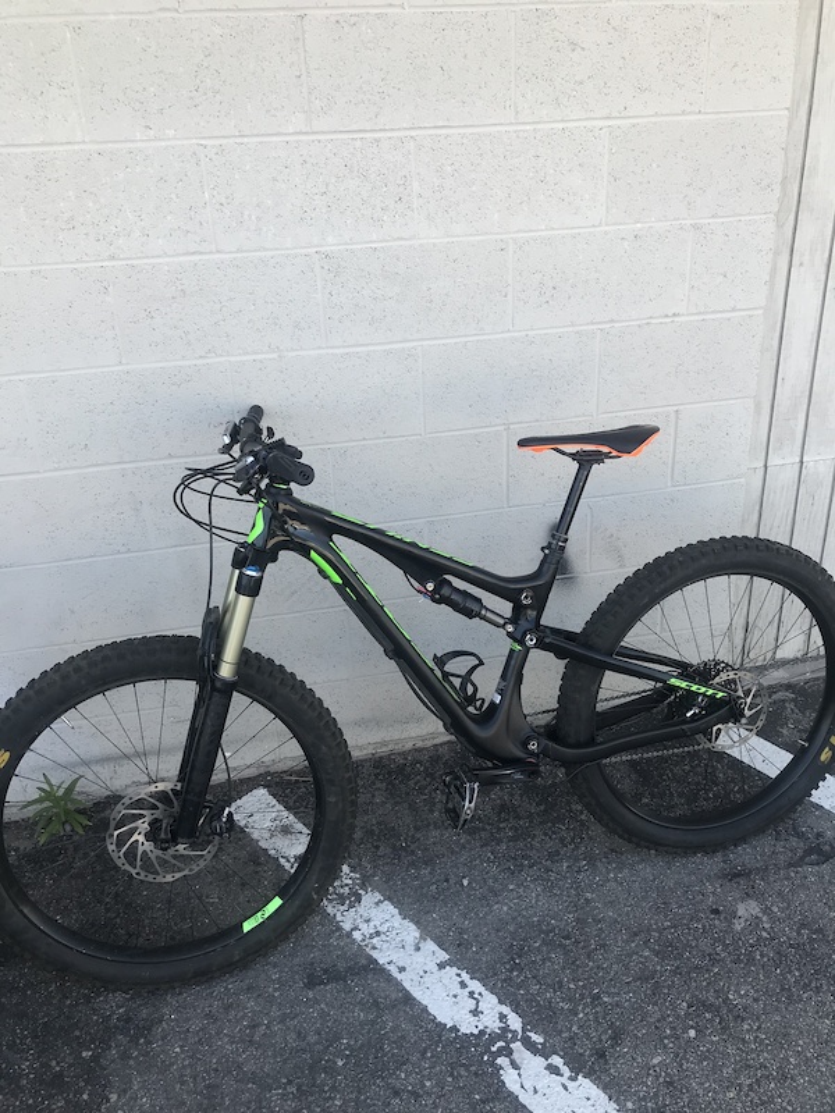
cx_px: 418
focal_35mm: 28
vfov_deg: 63.4
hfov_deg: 49.7
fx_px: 901
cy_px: 556
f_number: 1.8
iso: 20
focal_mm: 3.99
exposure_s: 1/240
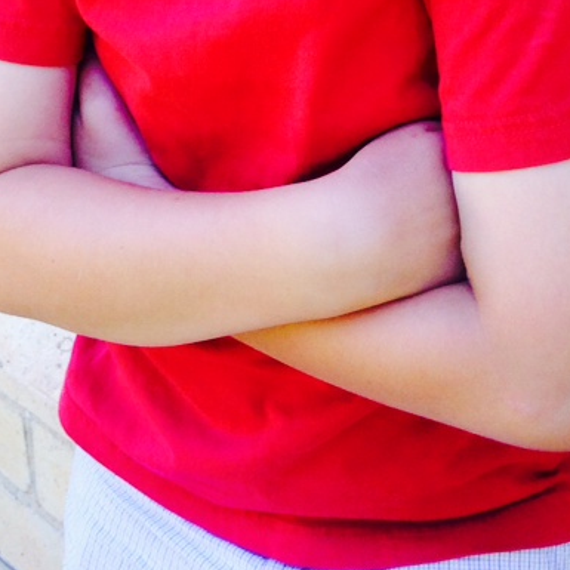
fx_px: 1807
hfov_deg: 17.9
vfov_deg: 16.5
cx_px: 222
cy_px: -253
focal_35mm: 97
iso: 50
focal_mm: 4.12
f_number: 2.4
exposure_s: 1/125
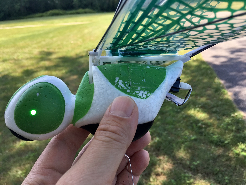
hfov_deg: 61.7
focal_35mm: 29
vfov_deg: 48.2
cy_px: 92
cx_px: 123
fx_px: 206
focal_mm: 4.15
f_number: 2.2
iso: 25
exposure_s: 1/364
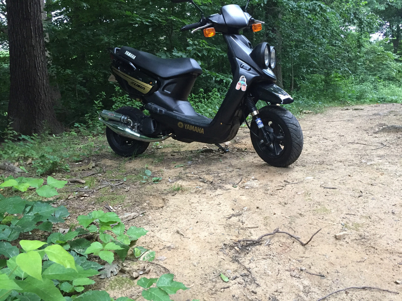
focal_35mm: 29
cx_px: 201
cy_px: 150
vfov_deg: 48.2
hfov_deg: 61.7
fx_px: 337
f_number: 2.2
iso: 200
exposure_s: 1/30
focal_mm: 4.15
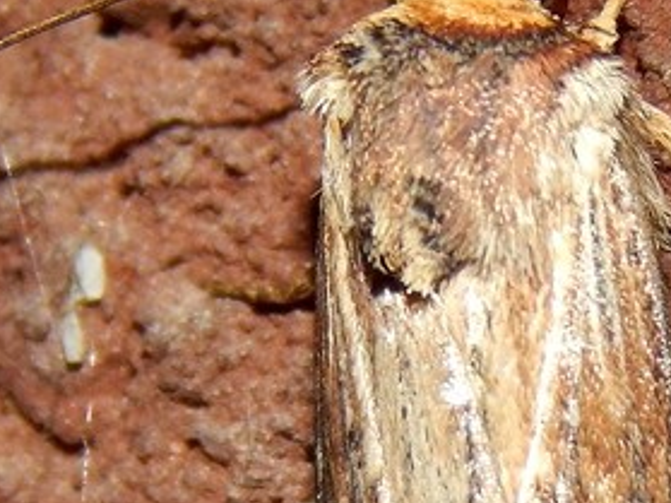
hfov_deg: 4.9
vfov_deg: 3.6
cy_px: 474
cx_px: 524
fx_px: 7886
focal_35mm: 407
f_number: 9.8
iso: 200
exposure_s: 1/30
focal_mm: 25.3
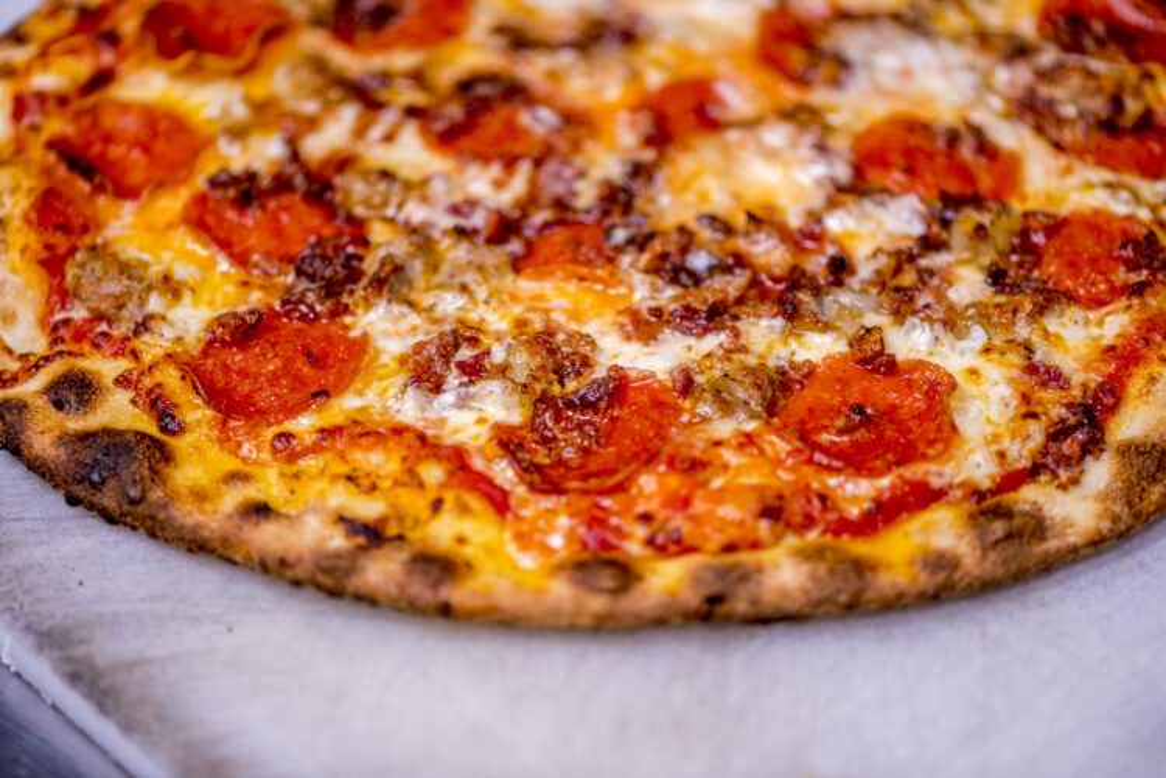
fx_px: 3401
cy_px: 389
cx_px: 583
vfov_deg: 13.0
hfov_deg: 19.5
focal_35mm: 105
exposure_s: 1/60
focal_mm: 105
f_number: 4
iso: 500
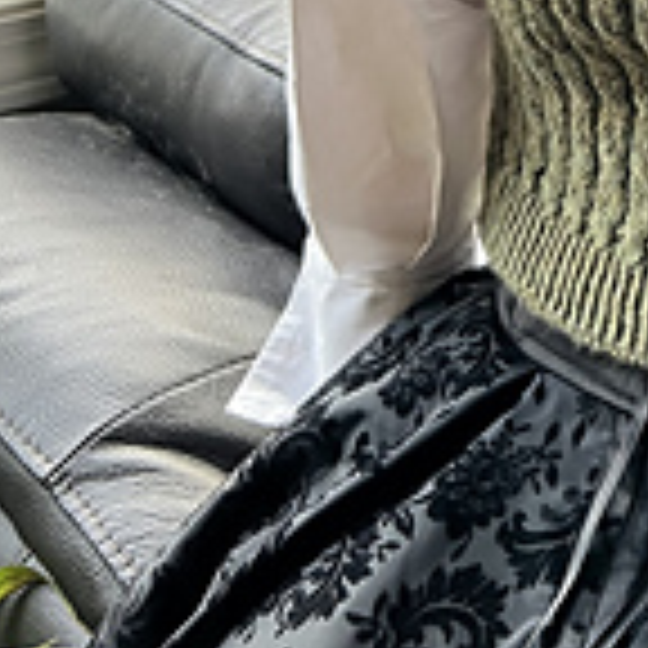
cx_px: 745
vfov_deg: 18.9
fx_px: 1694
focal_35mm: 80
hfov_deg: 20.5
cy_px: -342
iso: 160
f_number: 1.5
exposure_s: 1/60
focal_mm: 5.7
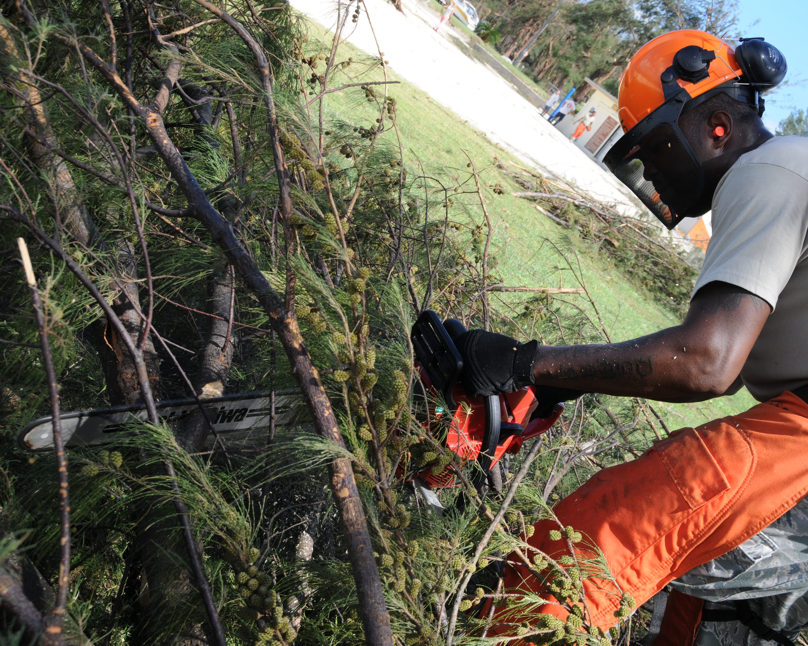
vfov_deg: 31.5
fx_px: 1148
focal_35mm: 48
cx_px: 424
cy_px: 321
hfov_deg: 38.8
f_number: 8
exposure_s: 1/250
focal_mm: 28
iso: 200
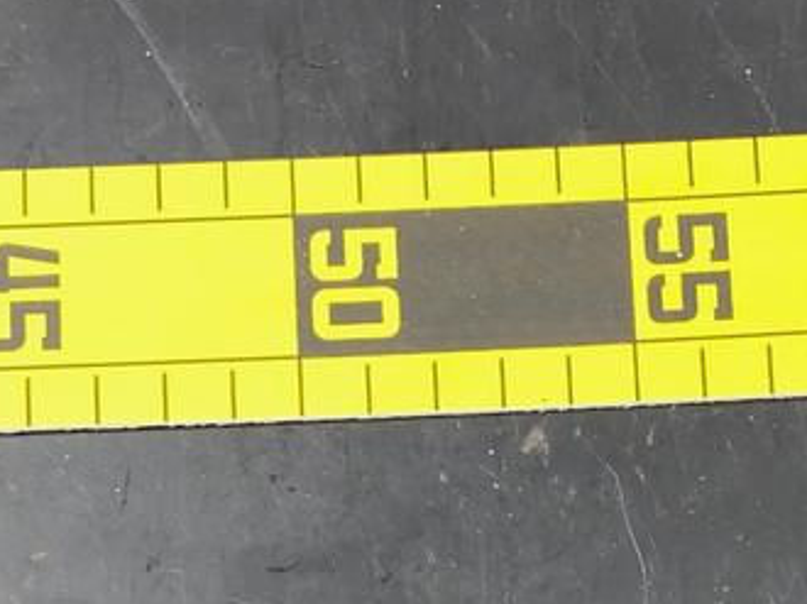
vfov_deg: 14.0
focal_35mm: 101
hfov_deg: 19.4
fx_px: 2353
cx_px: 577
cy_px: 807
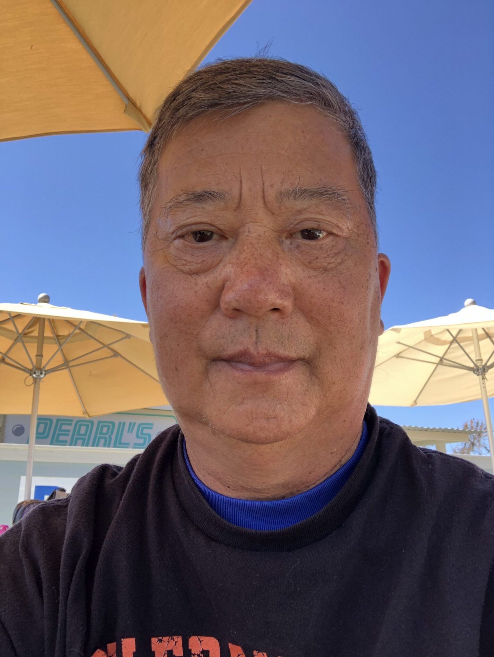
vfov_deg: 56.8
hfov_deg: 44.2
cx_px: 247
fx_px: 608
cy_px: 328
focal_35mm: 32
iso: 20
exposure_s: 1/129
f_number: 2.2
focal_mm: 2.87
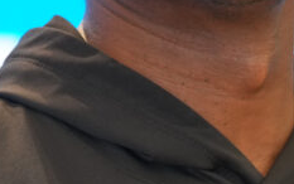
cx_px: 204
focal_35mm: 805
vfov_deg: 1.6
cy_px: 4
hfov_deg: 2.6
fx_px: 6455
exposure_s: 1/250
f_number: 4
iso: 1250
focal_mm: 180
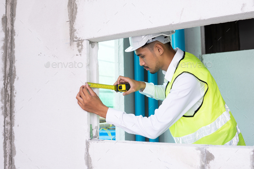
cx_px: 127
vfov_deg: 29.8
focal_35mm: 45
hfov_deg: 43.6
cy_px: 84
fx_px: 317
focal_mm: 30
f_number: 2.8
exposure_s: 1/200
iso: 100
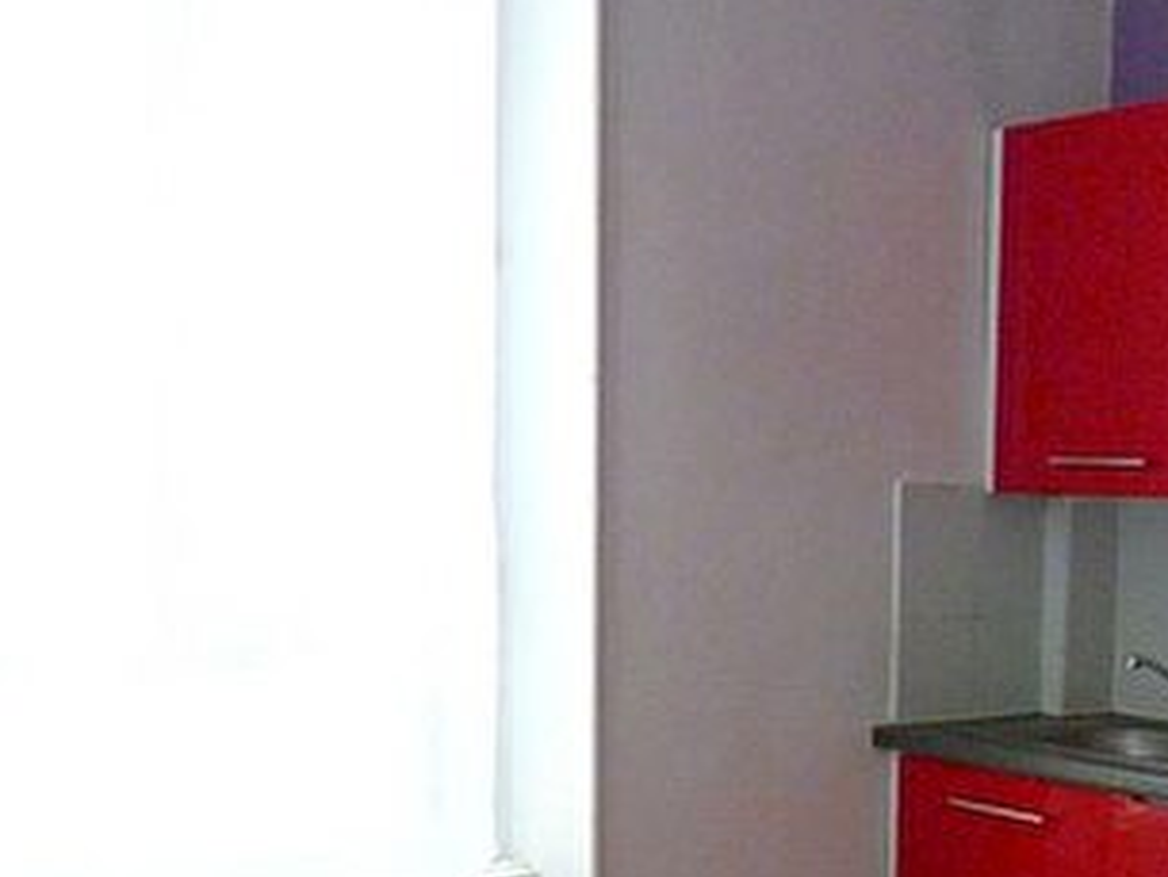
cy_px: 680
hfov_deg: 33.9
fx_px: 1857
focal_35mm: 55
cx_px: 934
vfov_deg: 26.2
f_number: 2.5
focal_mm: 4.3
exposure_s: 1/13
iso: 400
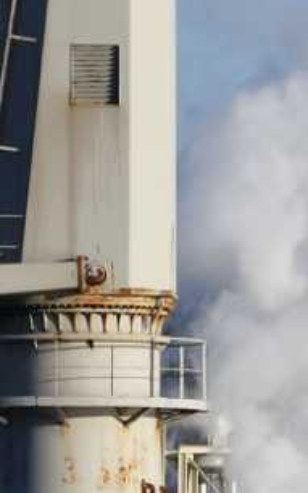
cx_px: 774
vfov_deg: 1.2
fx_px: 23390
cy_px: 762
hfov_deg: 0.8
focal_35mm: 1744
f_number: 5
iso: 400
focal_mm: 170
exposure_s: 1/2000
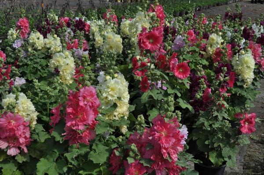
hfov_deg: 41.2
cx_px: 132
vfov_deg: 28.0
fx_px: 351
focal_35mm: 48
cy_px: 88
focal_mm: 32
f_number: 8
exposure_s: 1/800
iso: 200
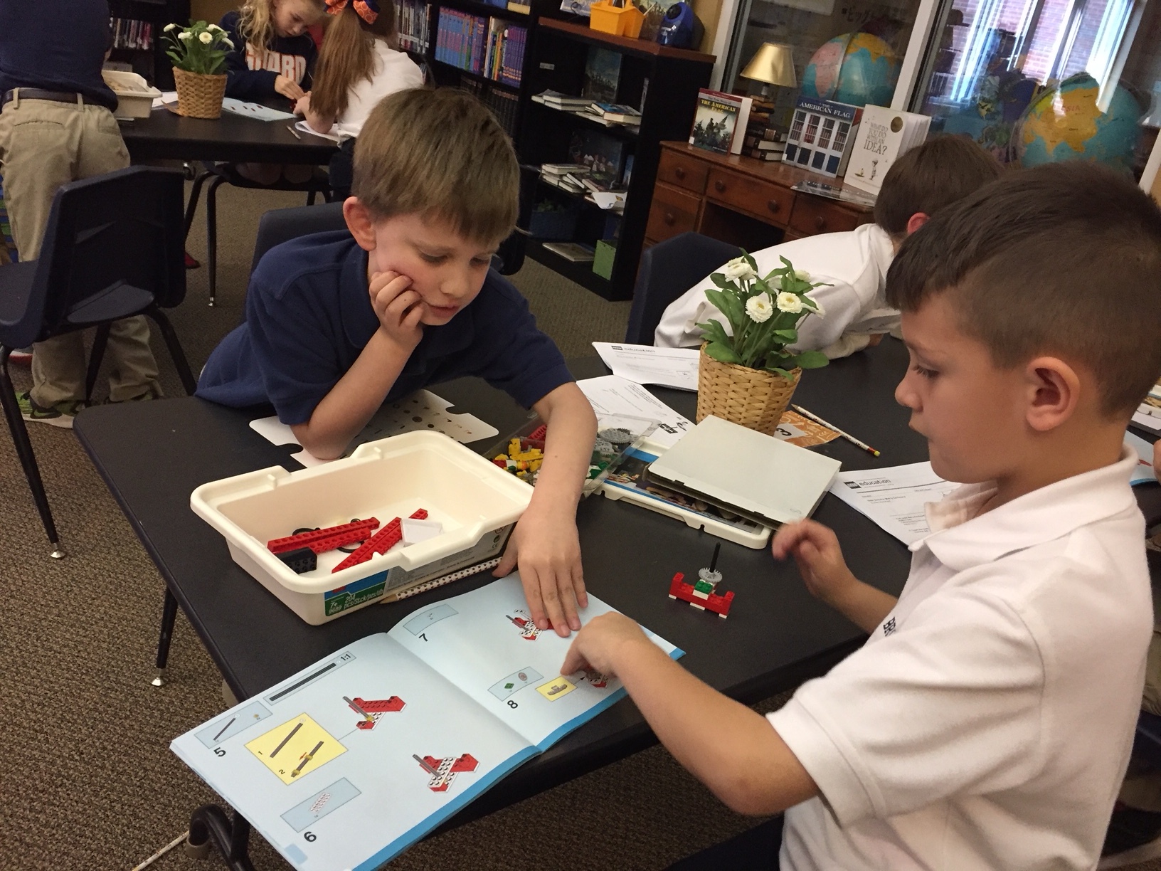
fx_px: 973
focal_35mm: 29
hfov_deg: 61.7
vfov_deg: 48.2
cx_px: 580
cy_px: 436
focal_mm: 4.15
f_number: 2.2
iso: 160
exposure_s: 1/30
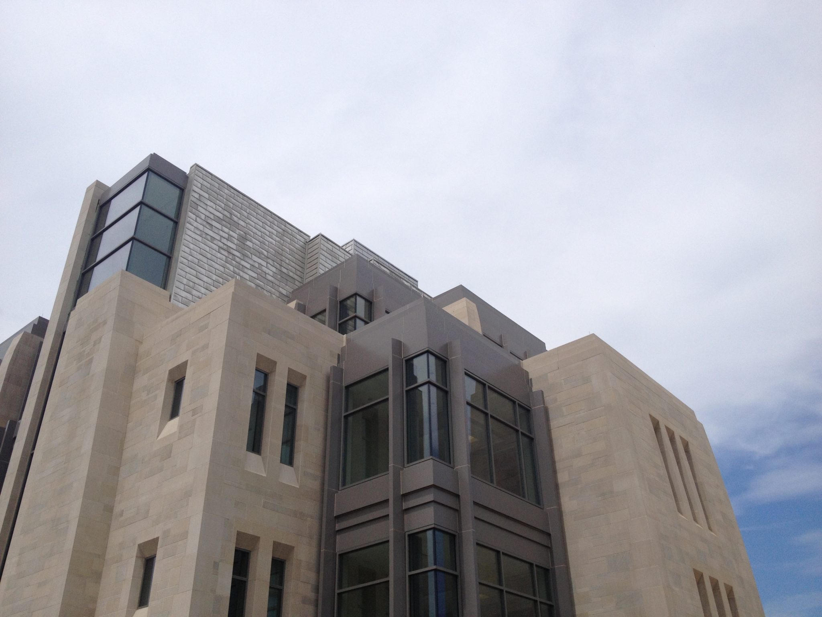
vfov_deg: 40.7
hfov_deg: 52.6
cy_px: 308
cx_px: 411
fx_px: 831
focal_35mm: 35
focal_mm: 4.28
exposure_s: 1/3247
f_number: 2.4
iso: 50
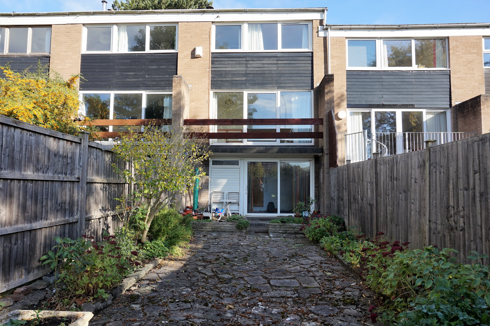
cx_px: 245
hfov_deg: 73.8
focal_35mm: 24
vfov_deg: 53.1
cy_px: 163
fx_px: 326
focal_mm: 16
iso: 100
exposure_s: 1/100
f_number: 8
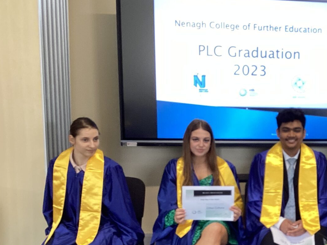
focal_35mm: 60
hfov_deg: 30.4
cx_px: 310
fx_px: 567
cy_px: 173
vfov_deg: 24.2
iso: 64
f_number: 2.4
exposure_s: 1/50
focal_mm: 3.3
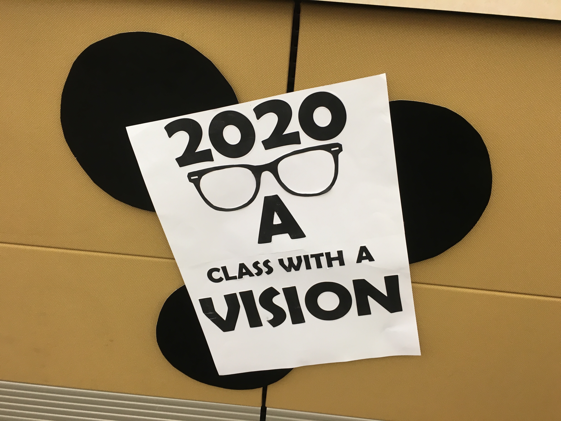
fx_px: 470
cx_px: 280
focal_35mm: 29
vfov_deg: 48.2
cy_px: 210
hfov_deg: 61.7
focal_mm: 4.15
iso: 50
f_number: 2.2
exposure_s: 1/30
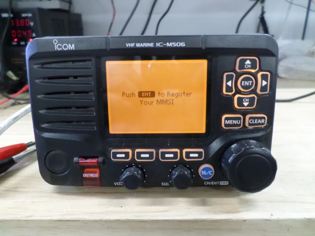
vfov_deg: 54.9
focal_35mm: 25
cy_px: 118
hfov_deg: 69.4
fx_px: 228
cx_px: 158
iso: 320
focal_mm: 4.5
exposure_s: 1/30
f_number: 2.5
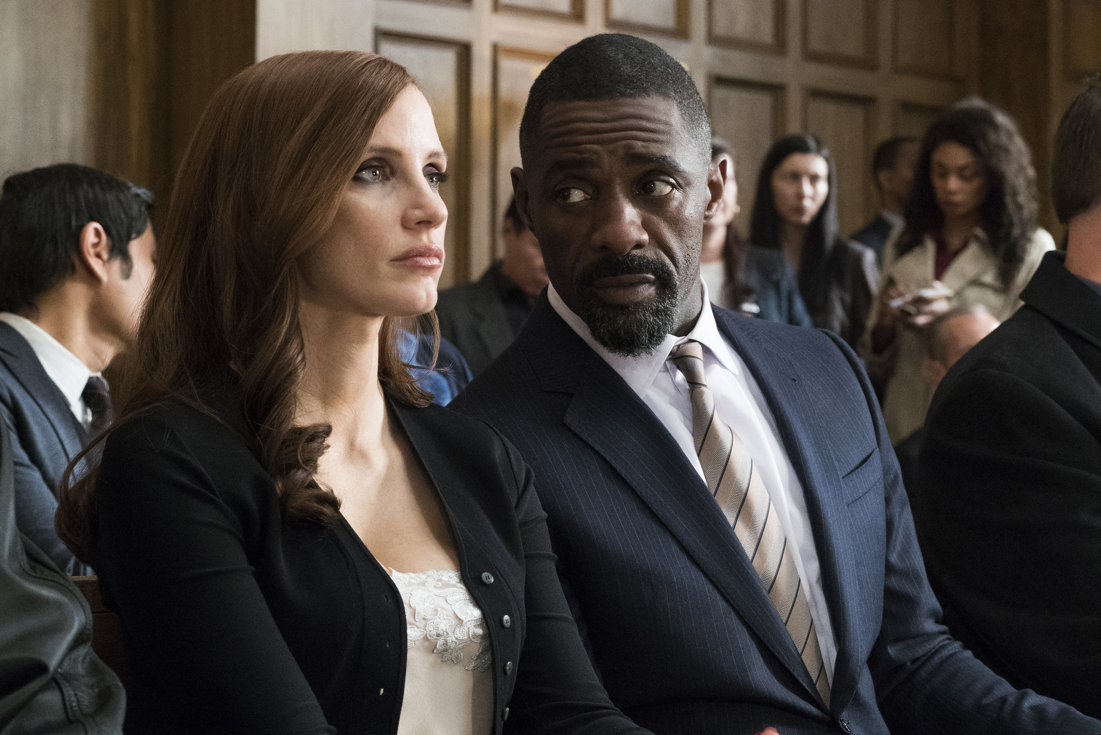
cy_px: 368
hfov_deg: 22.6
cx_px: 550
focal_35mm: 90
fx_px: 2753
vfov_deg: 15.2
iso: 12800
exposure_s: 1/160
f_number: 9
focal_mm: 90
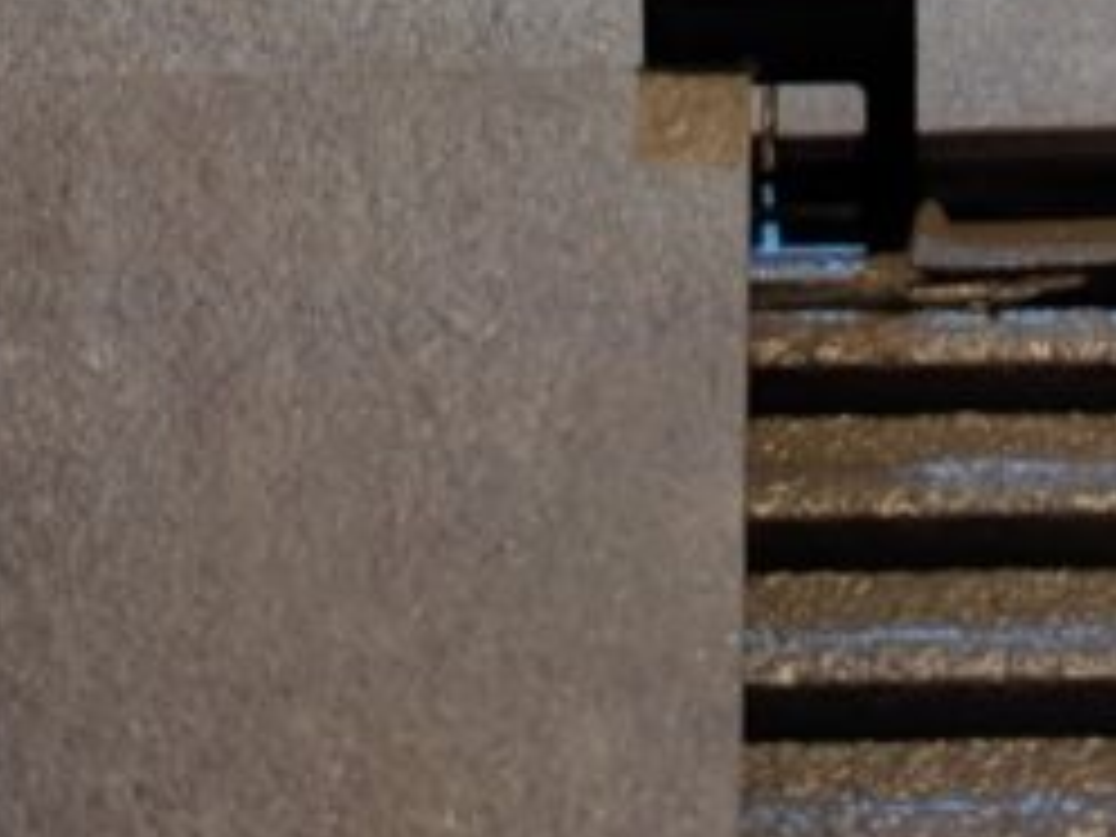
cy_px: -1053
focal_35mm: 126
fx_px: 4062
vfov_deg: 10.4
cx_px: 1058
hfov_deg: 15.4
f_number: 2
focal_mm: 4.67
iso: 155
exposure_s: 1/331
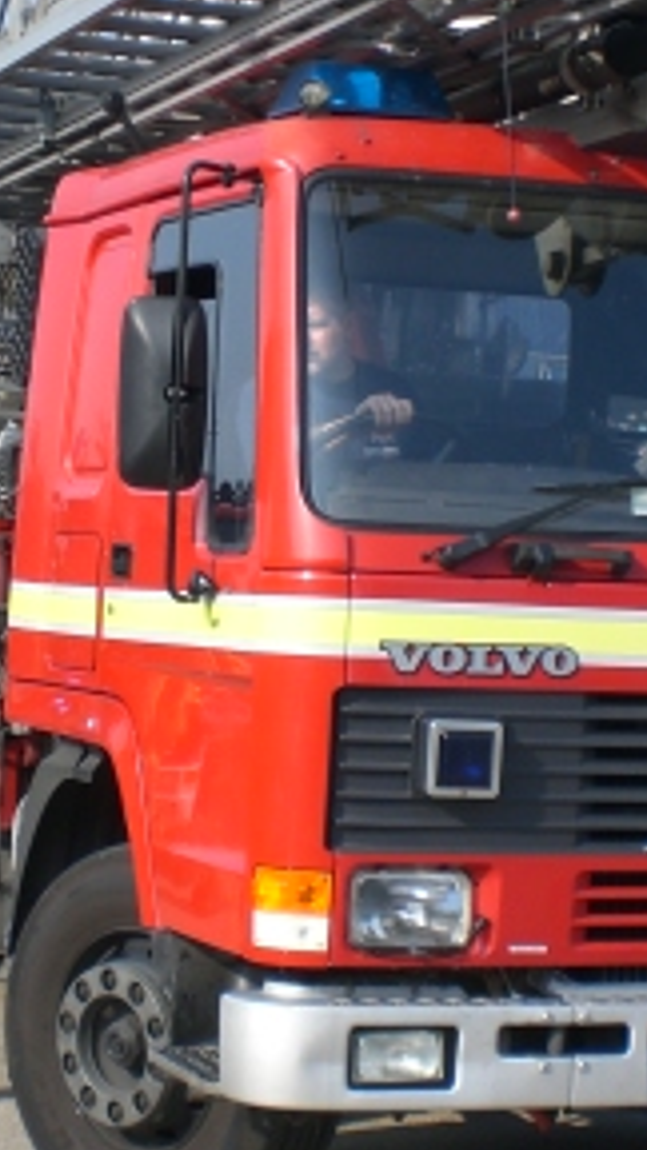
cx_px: 232
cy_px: 511
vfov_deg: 23.2
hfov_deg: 13.1
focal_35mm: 92
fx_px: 2806
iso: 50
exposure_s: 1/320
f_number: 4.4
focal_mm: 6.3
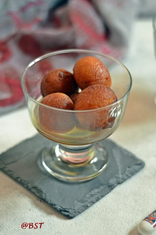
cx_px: 78
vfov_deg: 27.0
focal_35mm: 75
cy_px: 118
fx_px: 487
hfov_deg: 18.2
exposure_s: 1/60
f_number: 1.8
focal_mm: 50
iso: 1100
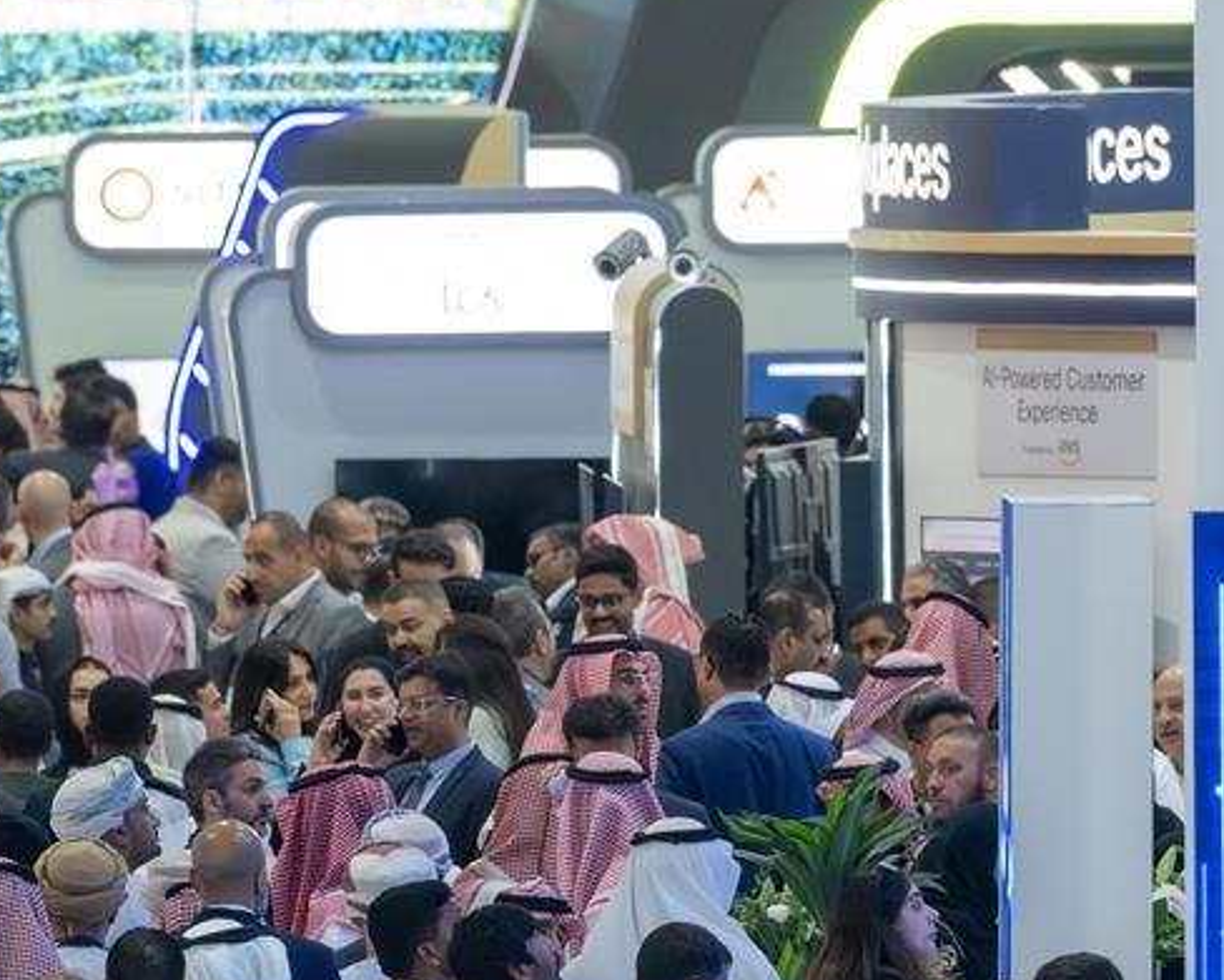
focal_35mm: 1230
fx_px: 44584
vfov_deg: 1.3
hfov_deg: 1.6
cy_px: 1060
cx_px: 3
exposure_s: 1/200
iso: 12800
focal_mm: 400
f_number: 8
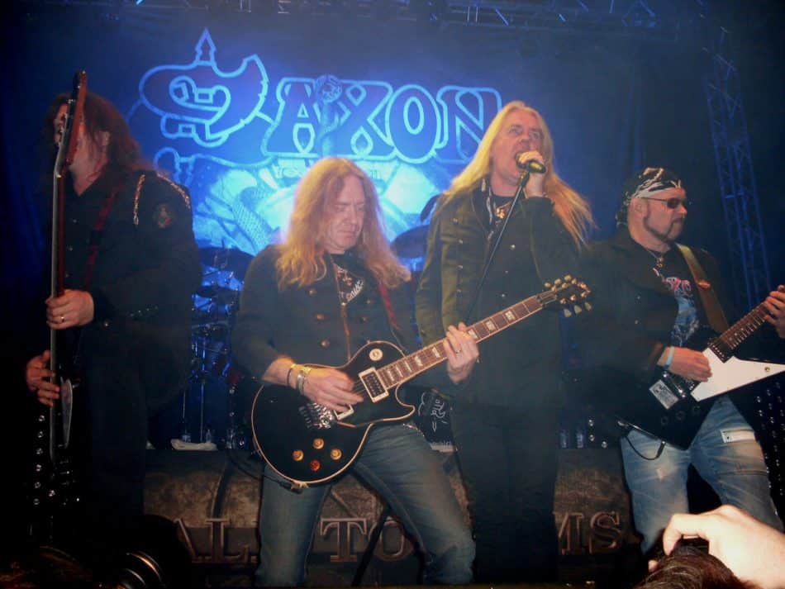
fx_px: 862
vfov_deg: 37.7
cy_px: 294
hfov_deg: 49.0
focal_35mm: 38
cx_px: 392
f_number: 2.8
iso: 160
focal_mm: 6.3
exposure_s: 1/45
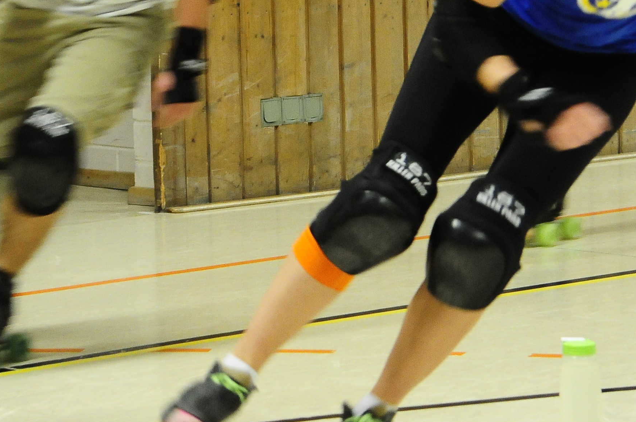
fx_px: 3741
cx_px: 264
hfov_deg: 9.7
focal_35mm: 212
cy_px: 48
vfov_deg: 6.5
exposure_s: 1/60
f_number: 4
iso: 1600
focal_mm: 58
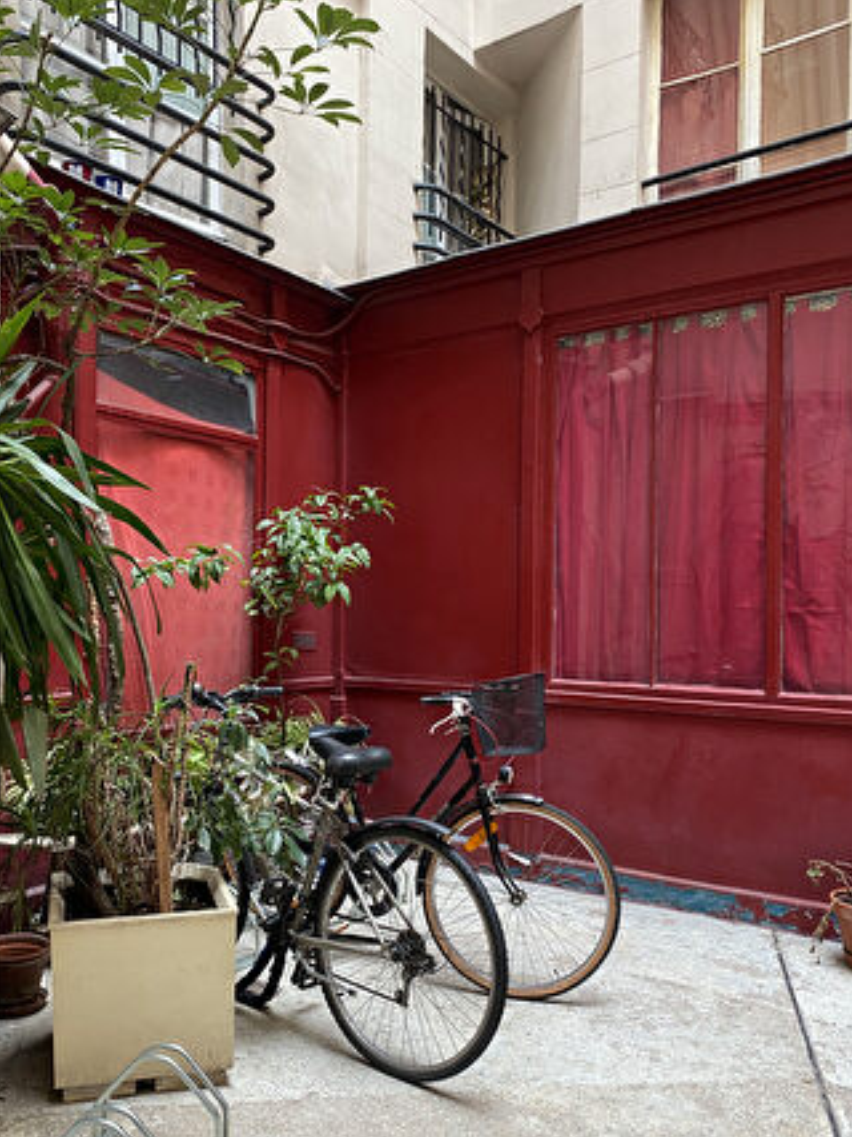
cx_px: 343
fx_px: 1051
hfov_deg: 43.9
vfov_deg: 56.7
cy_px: 627
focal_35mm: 32
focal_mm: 4.25
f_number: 1.8
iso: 80
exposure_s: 1/50
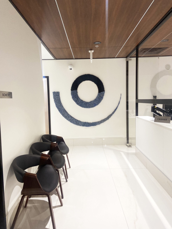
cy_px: 114
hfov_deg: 53.1
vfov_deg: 67.3
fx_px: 172
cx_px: 86
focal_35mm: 26
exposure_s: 1/120
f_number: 1.8
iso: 80
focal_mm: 4.25
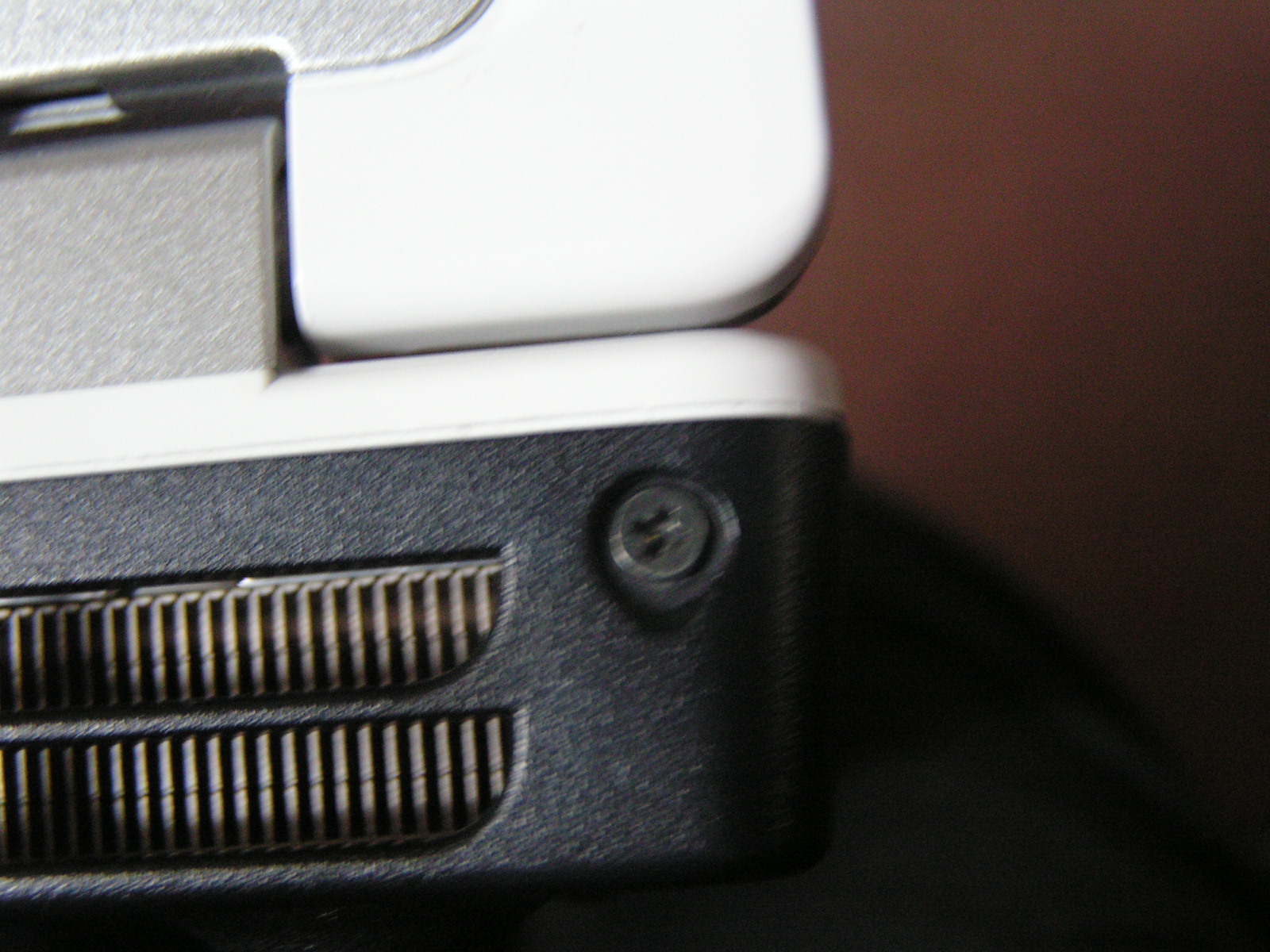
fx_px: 1871
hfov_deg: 37.5
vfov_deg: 28.6
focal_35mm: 51
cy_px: 476
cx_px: 635
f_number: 3.2
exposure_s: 1/20
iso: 200
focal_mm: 8.6
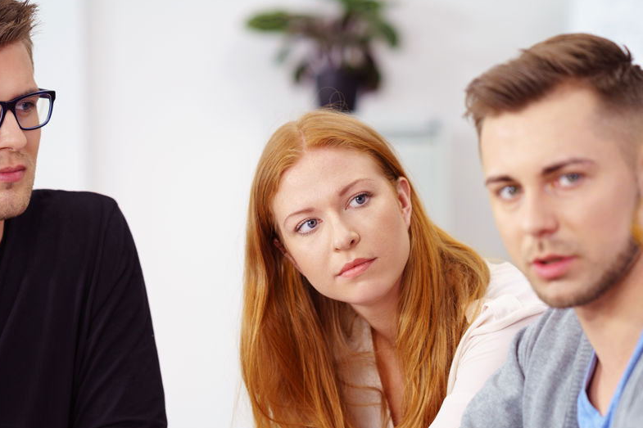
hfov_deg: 15.8
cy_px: 322
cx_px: 283
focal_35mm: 130
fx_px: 2321
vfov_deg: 10.5
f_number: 2.2
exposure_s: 1/160
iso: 100
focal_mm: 85
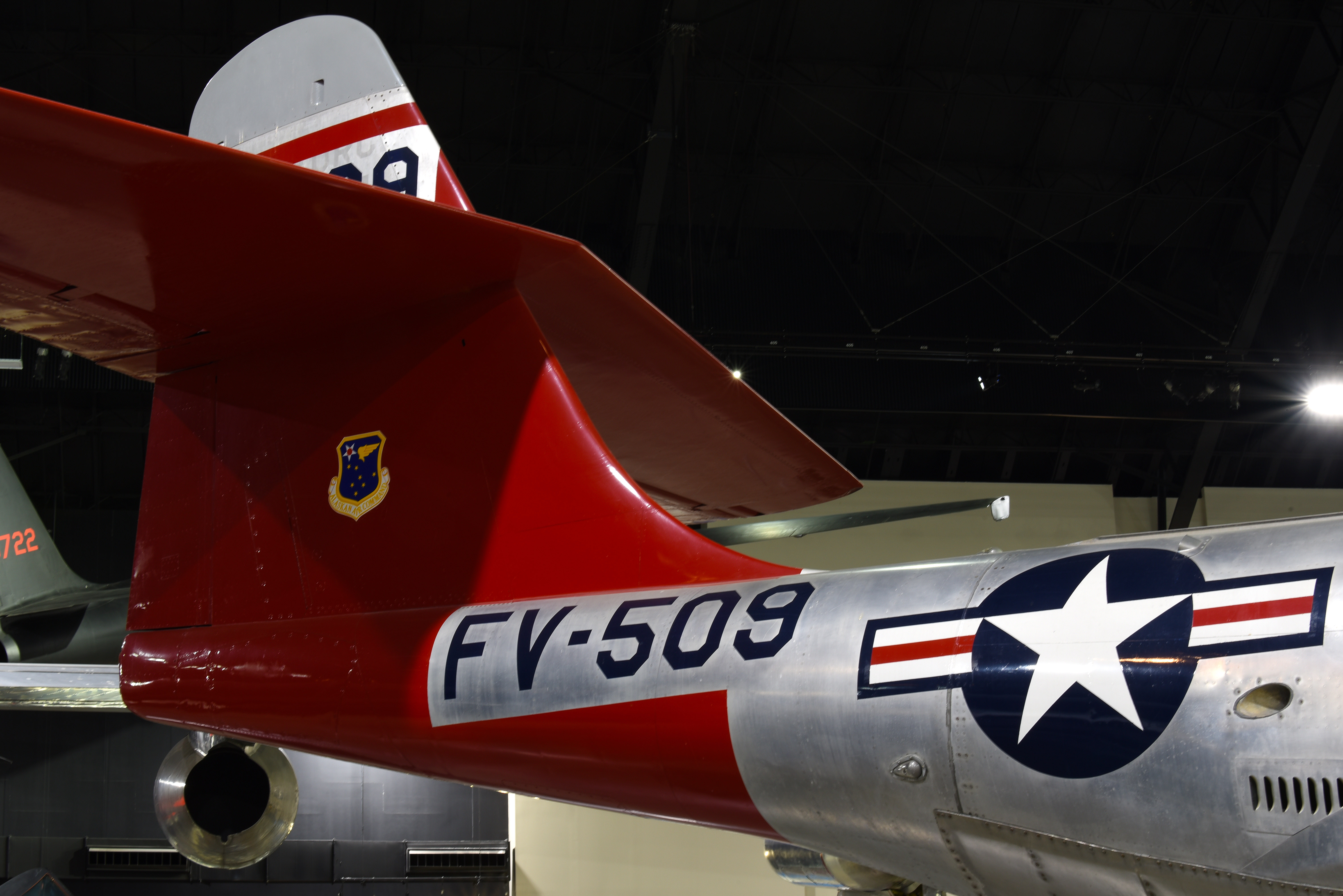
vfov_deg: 22.6
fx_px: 2239
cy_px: 448
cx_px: 672
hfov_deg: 33.4
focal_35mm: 60
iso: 100
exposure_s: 10
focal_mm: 60
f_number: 22
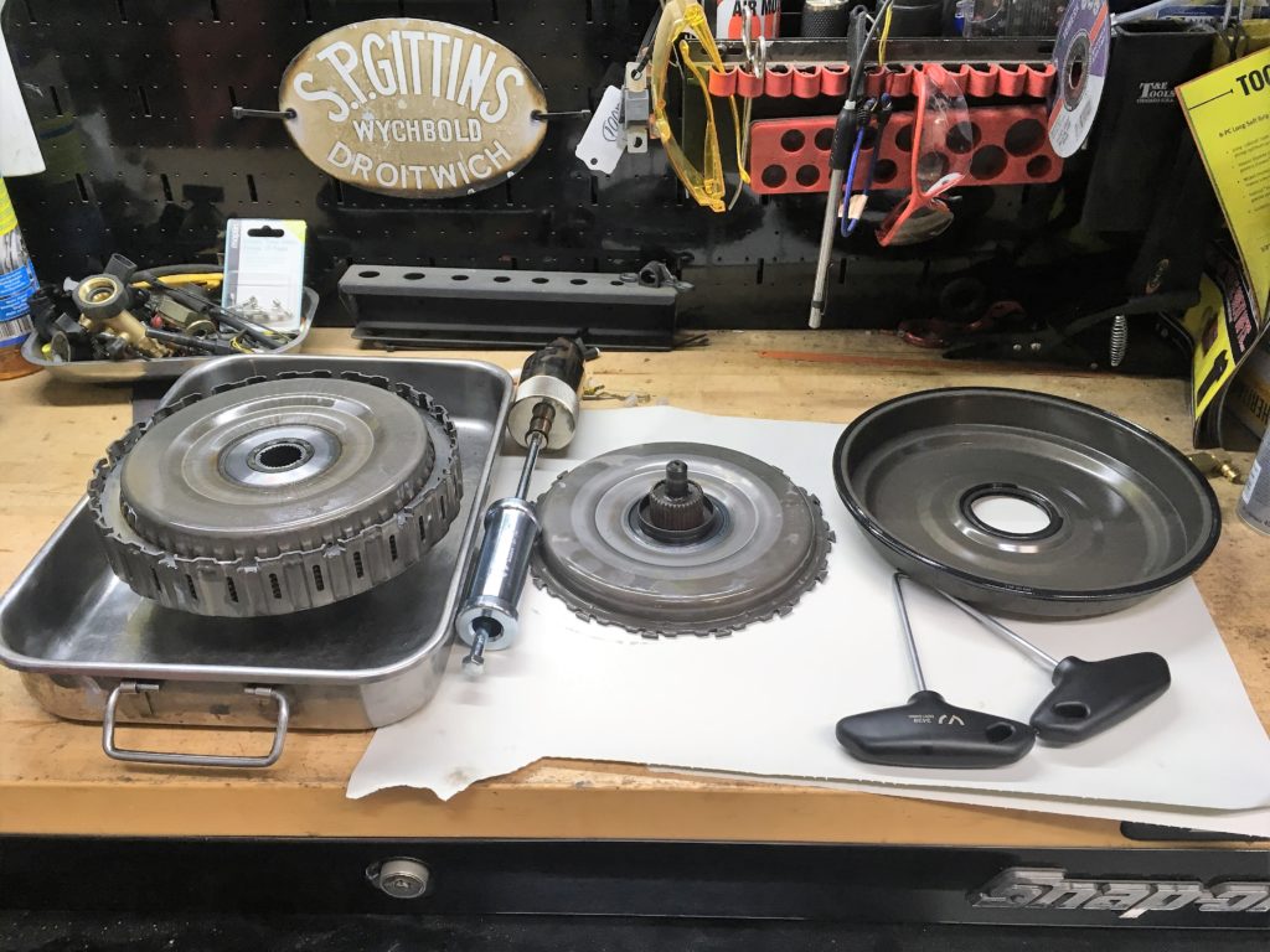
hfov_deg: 61.7
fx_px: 1064
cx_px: 635
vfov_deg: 48.2
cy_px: 476
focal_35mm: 29
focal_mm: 4.15
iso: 50
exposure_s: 1/33
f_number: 2.2
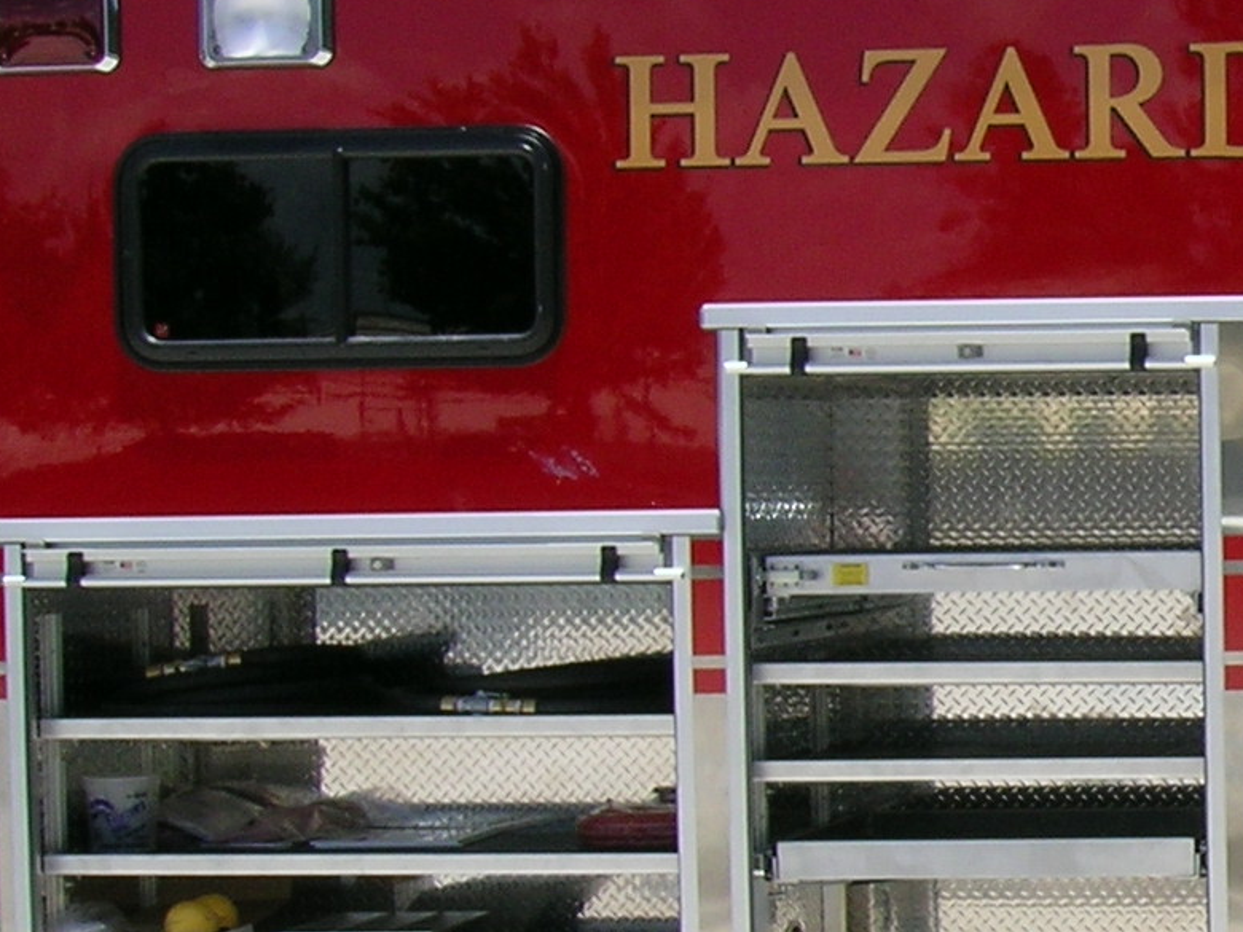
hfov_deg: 18.7
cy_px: 620
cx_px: 1850
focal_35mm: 93
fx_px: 3339
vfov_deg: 15.9
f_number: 7.1
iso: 50
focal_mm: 5.8
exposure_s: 1/248
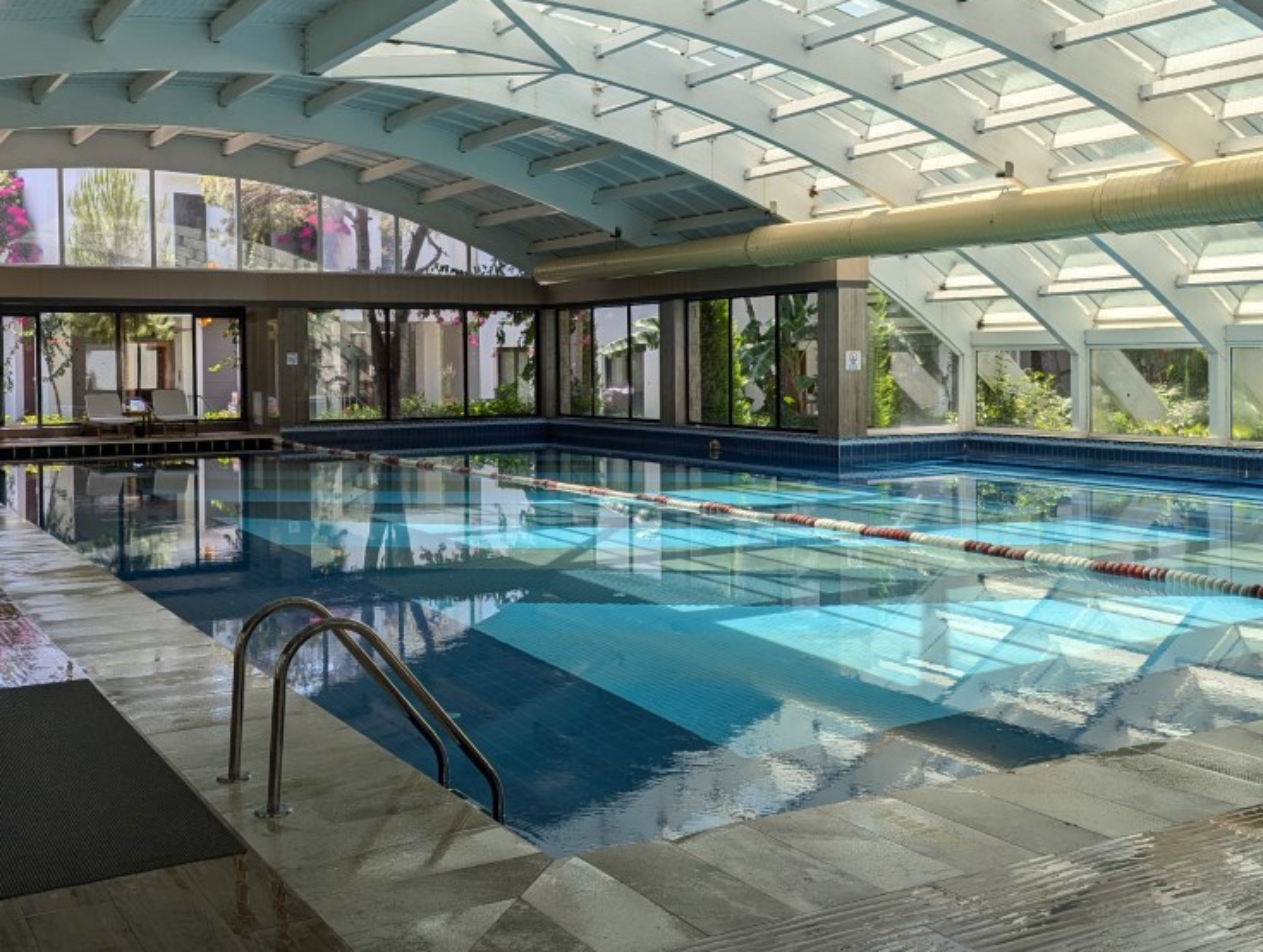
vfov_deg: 36.8
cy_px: 394
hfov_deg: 47.8
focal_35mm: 39
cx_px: 656
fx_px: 1426
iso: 42
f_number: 1.85
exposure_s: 1/522
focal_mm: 6.81
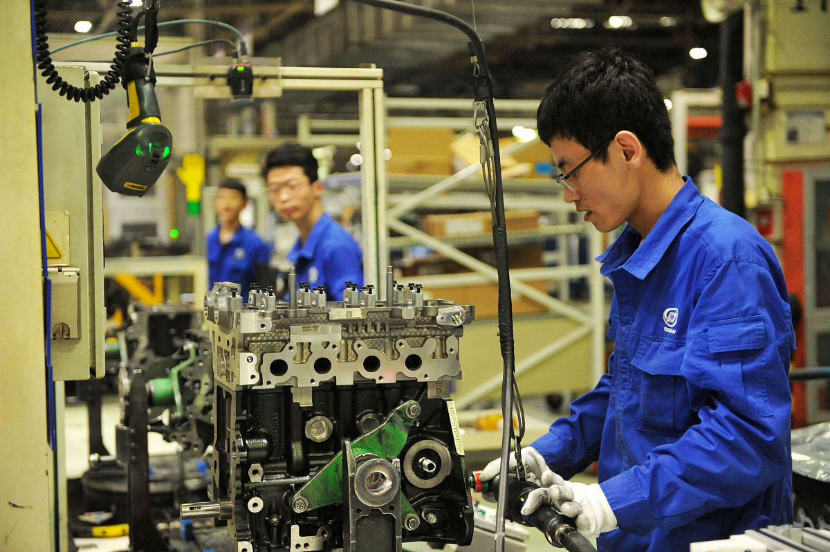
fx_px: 1336
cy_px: 276
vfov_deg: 23.3
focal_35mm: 58
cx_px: 415
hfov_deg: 34.5
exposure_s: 1/500
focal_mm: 58
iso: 9000
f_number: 3.2
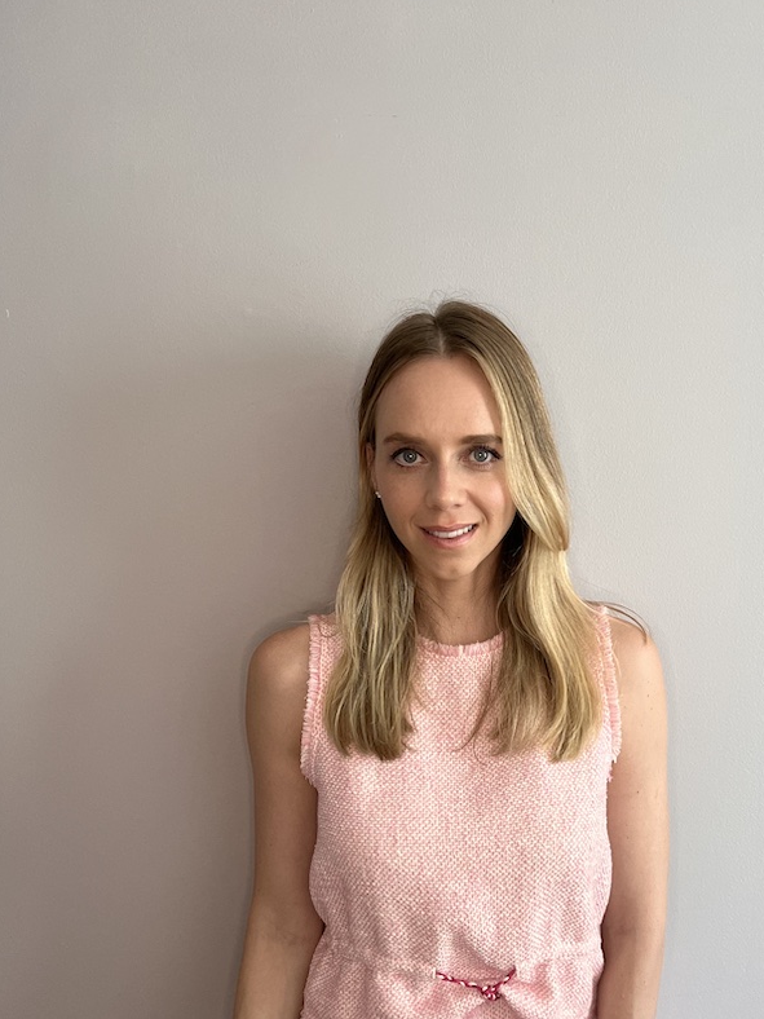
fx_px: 971
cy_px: 632
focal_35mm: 33
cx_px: 480
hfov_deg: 42.6
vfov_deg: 54.8
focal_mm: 5.7
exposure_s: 1/60
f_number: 1.5
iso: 200
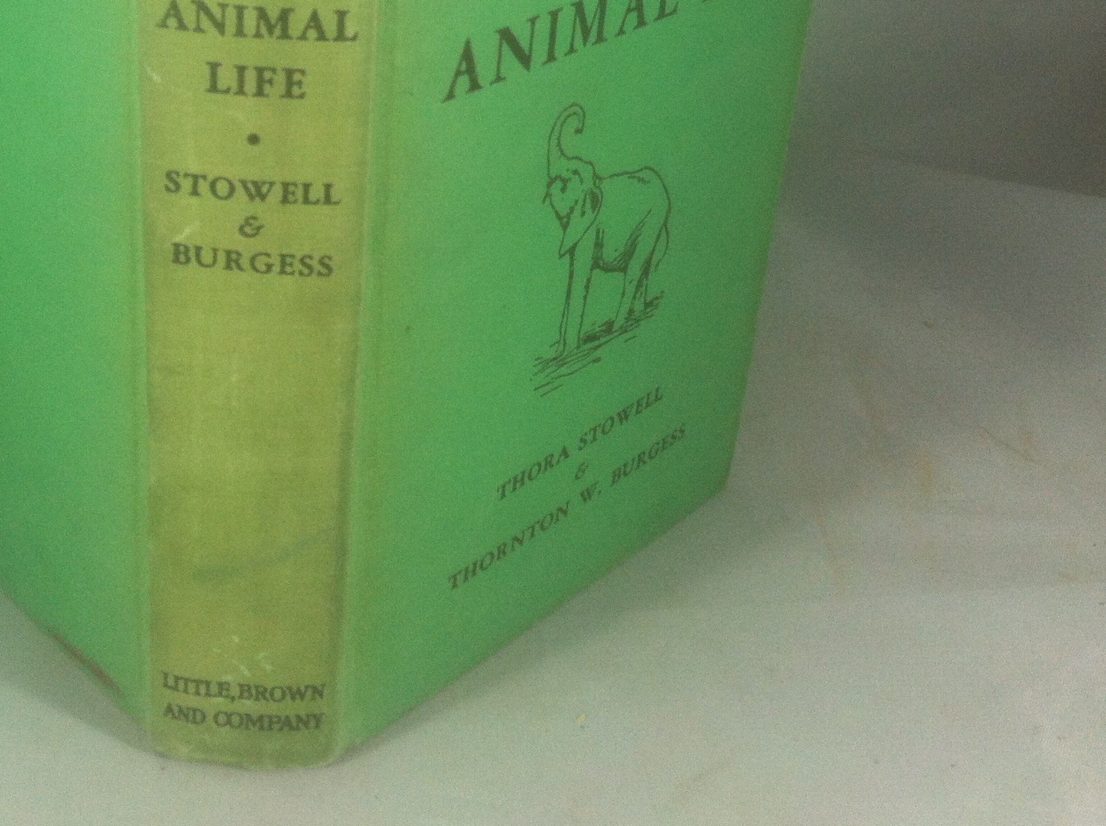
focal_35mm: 59
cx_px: 396
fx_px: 1882
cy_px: 172
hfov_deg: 32.6
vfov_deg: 24.4
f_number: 2.8
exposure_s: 1/33
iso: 100
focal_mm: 3.85
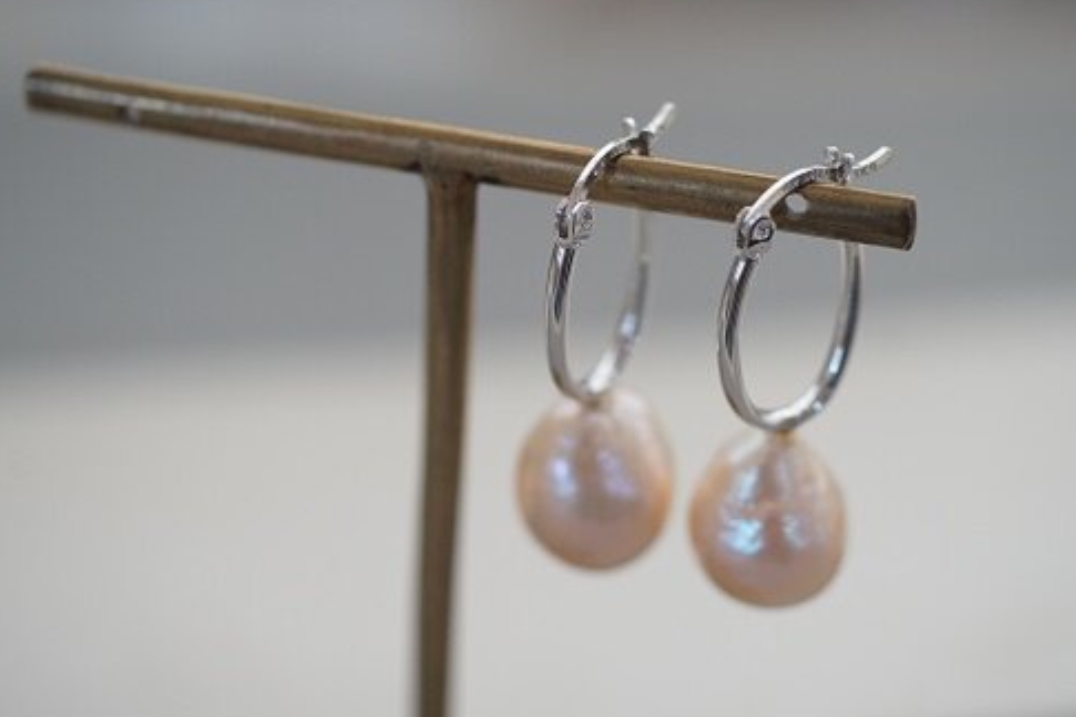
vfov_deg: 20.6
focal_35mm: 66
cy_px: 406
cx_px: 599
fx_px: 1972
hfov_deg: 30.5
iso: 1250
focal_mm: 50
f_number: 4
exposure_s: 1/160
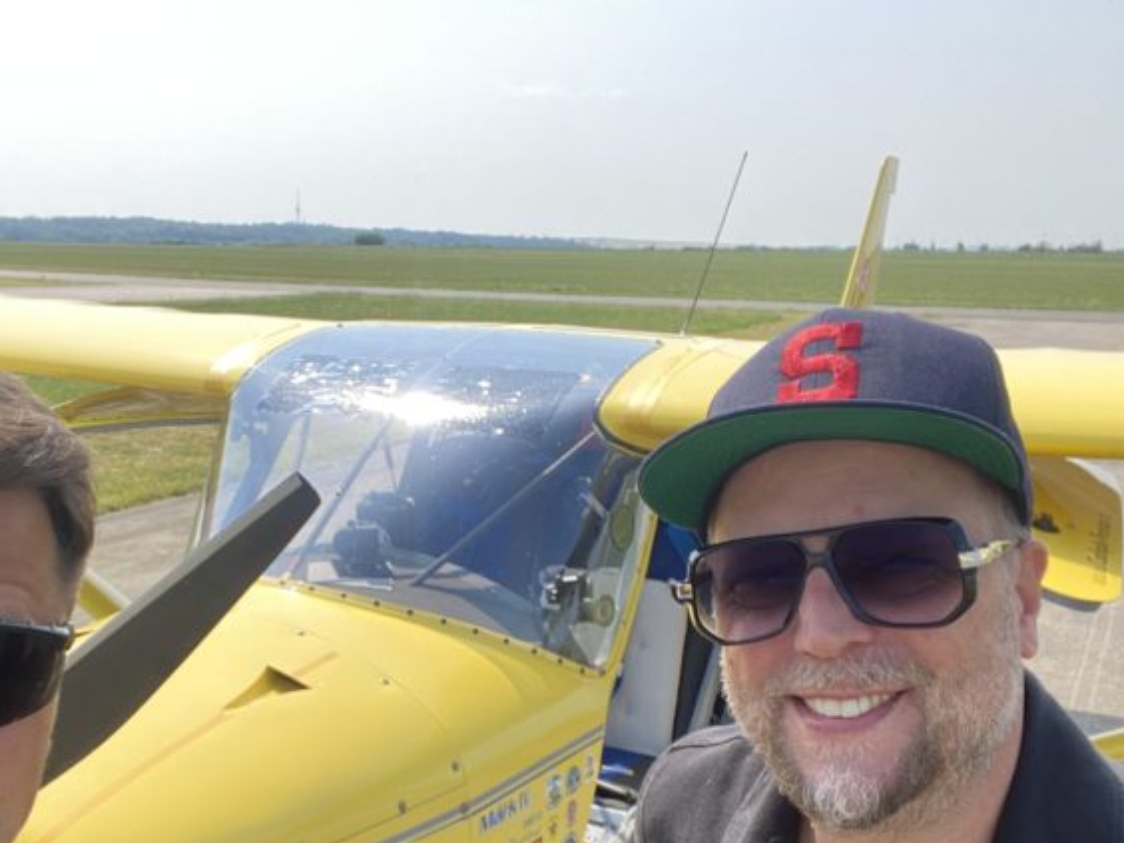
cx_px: 434
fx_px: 1299
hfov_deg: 46.5
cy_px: 625
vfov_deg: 35.2
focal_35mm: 40
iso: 25
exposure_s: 1/304
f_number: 2.2
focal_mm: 2.71
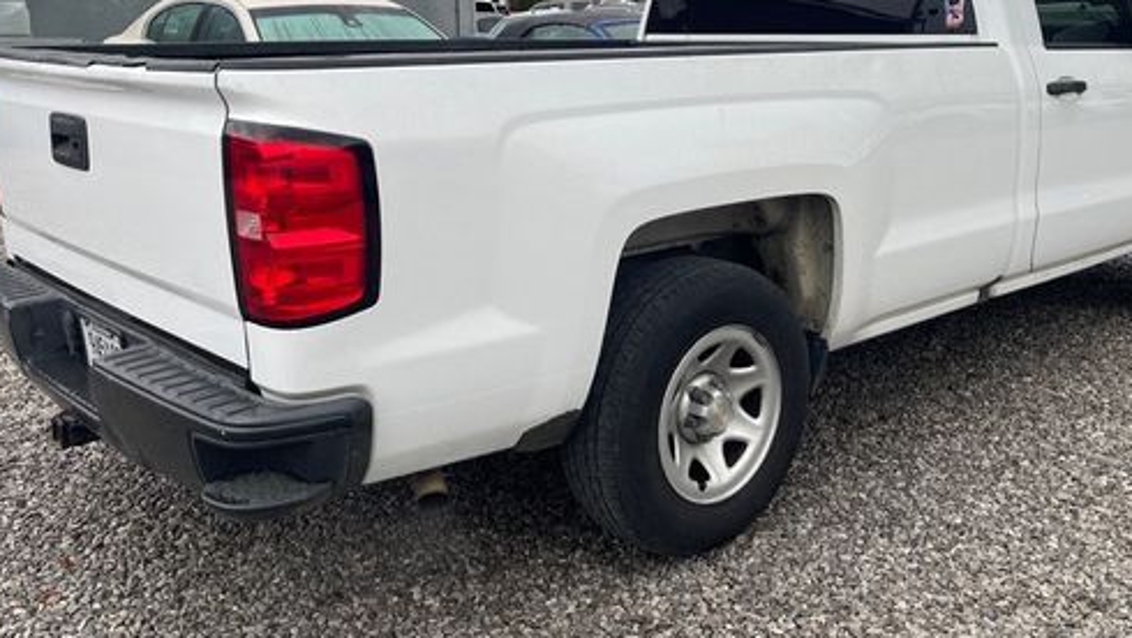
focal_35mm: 37
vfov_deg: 31.9
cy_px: 240
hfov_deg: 53.8
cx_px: 640
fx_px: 1111
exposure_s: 1/550
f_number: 1.6
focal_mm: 5.1
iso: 32
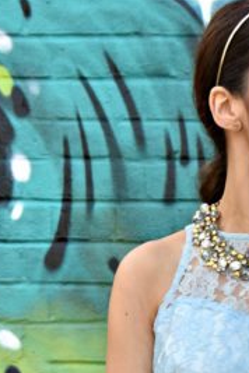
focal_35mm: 146
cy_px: 668
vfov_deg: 12.8
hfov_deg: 9.3
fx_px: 1515
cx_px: 278
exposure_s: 1/1000
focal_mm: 38
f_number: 4.5
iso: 1250
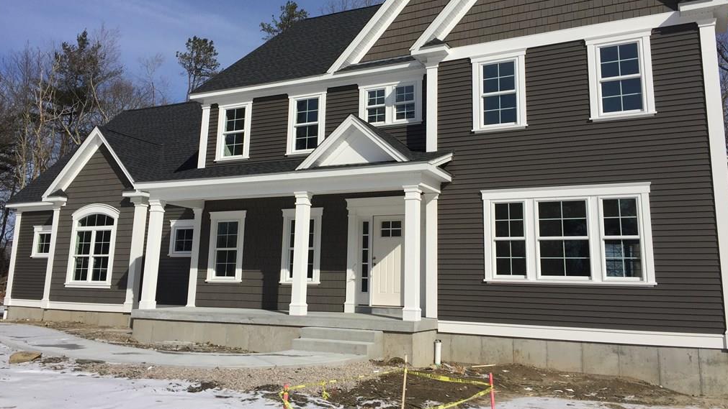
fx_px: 618
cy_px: 155
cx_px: 363
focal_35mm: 32
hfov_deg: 61.0
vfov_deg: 36.5
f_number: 2.2
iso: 32
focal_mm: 4.15
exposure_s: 1/4405
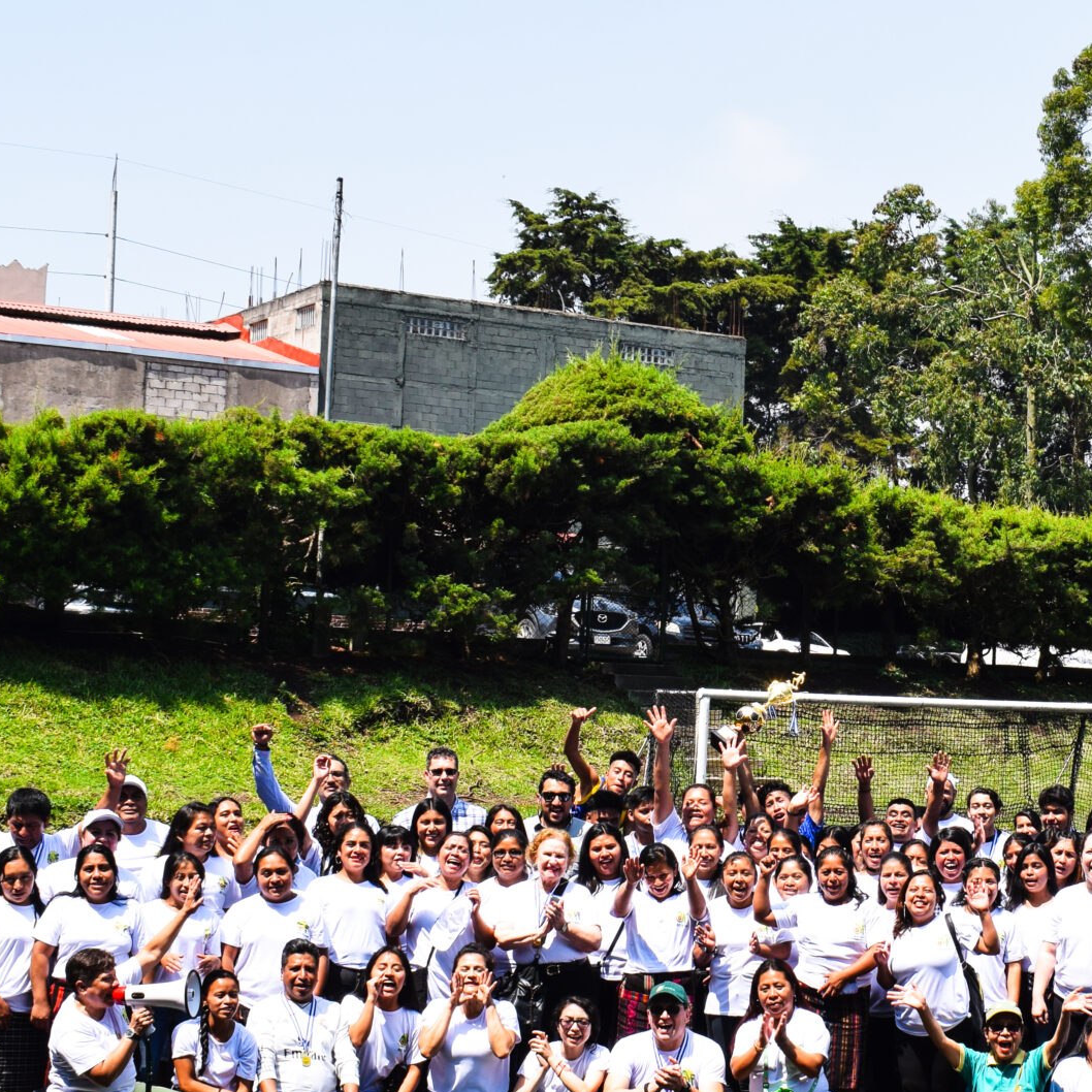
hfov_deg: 23.0
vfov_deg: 23.3
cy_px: 617
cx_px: 864
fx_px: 2641
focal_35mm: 74
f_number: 9
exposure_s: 1/320
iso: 200
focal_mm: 24
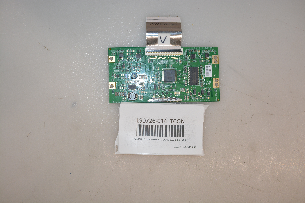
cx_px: 152
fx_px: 305
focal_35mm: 36
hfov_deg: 53.1
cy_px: 102
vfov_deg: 36.9
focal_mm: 24
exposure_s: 1/200
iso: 1000
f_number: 7.1
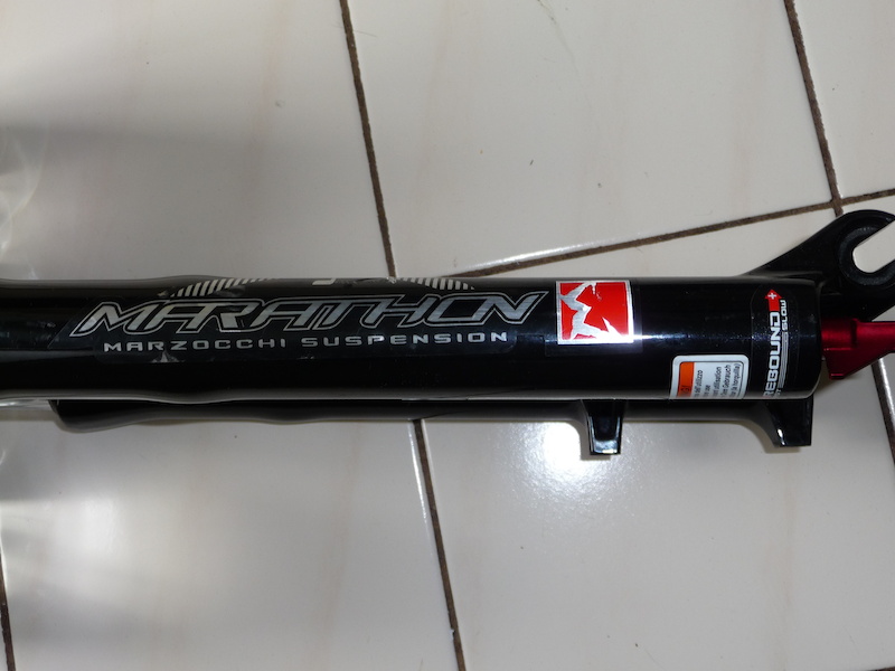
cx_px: 448
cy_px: 336
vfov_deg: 33.6
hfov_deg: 43.9
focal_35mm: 43
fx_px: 1112
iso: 100
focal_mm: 7.1
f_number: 4
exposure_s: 1/30
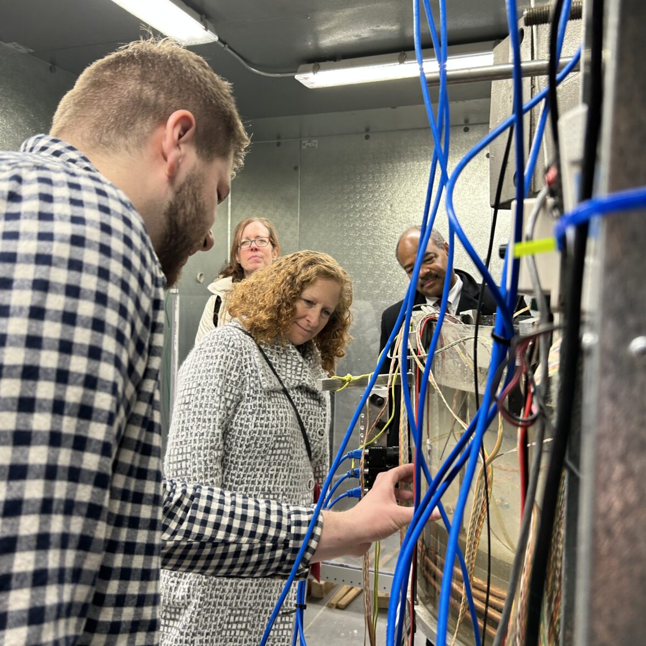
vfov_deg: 52.5
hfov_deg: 52.5
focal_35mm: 31
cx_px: 320
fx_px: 655
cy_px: 301
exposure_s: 1/60
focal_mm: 5.7
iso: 80
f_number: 1.5
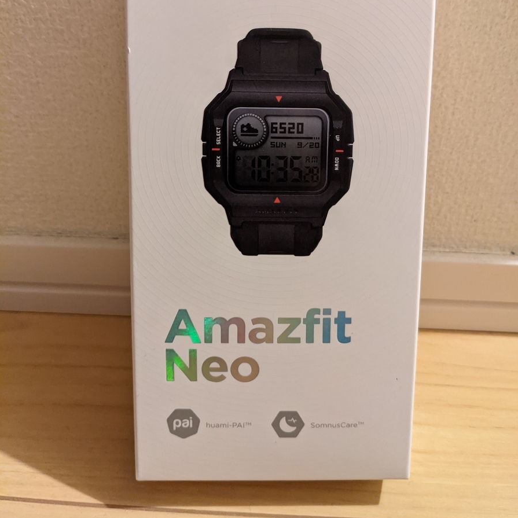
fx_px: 542
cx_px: 259
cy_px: 193
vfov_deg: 50.6
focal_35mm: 32
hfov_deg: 51.1
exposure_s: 1/25
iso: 760
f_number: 1.73
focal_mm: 4.38
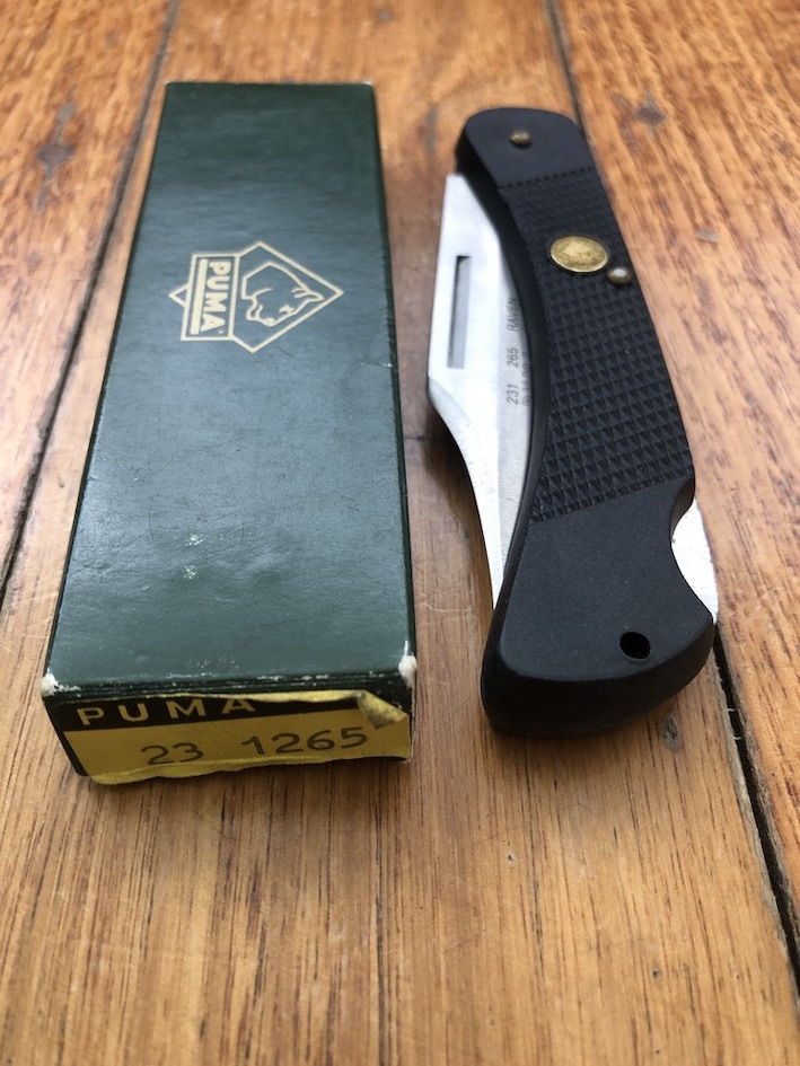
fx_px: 863
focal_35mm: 28
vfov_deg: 63.4
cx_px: 400
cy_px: 533
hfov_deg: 49.8
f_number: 1.8
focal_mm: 3.99
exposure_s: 1/17
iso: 40
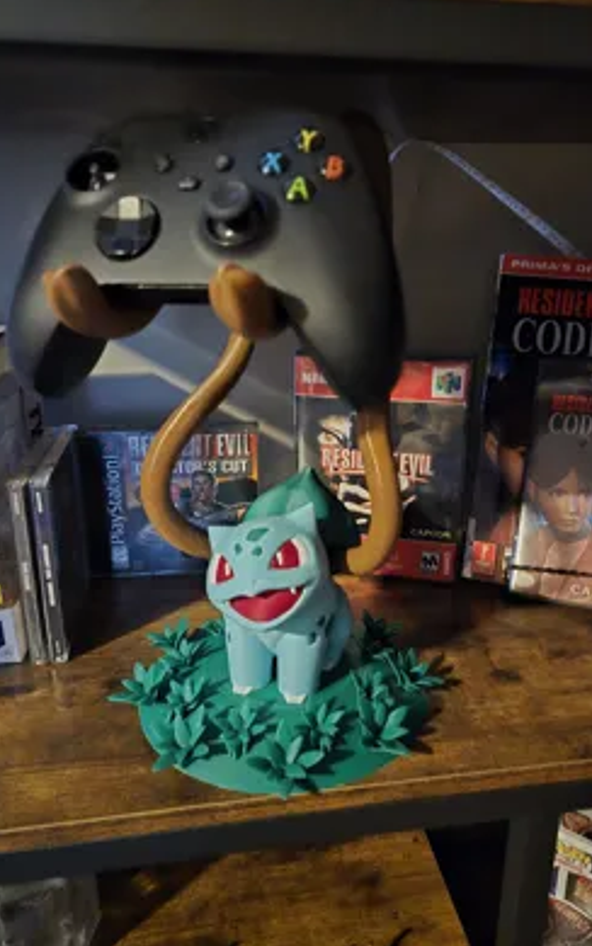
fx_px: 645
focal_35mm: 25
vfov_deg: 72.5
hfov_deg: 49.3
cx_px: 301
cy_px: 463
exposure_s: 1/15
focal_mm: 5.4
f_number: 1.8
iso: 2500
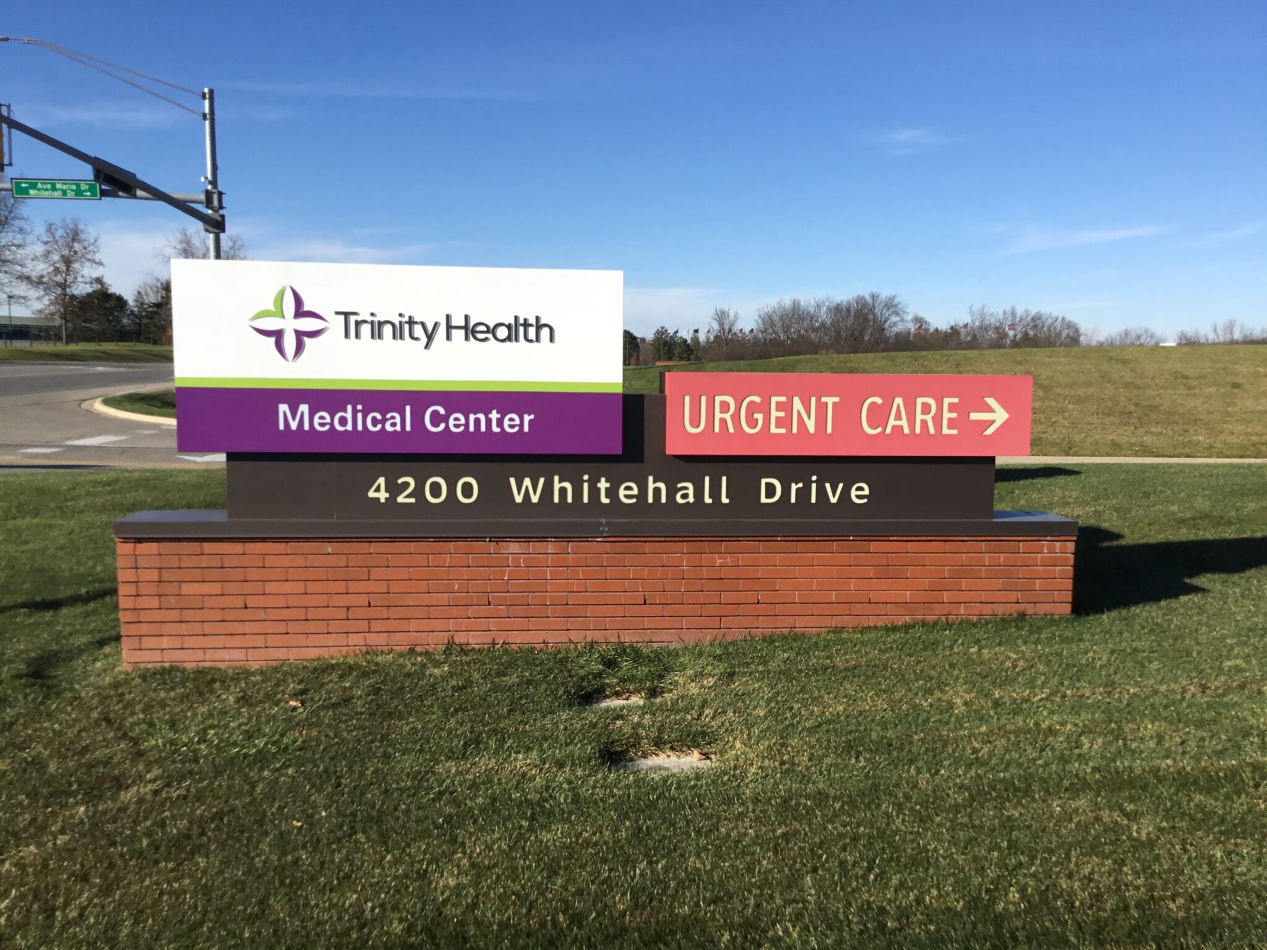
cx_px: 634
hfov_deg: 58.4
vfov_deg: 45.4
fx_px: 1135
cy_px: 475
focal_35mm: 31
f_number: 2.4
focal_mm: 3.3
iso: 25
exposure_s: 1/1381
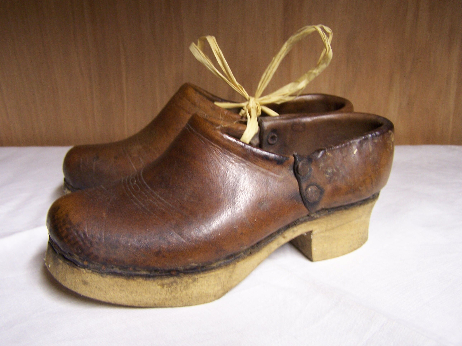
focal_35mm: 38
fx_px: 507
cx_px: 231
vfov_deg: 37.7
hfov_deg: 49.0
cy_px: 173
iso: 140
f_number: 2.8
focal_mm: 6.3
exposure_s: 1/10
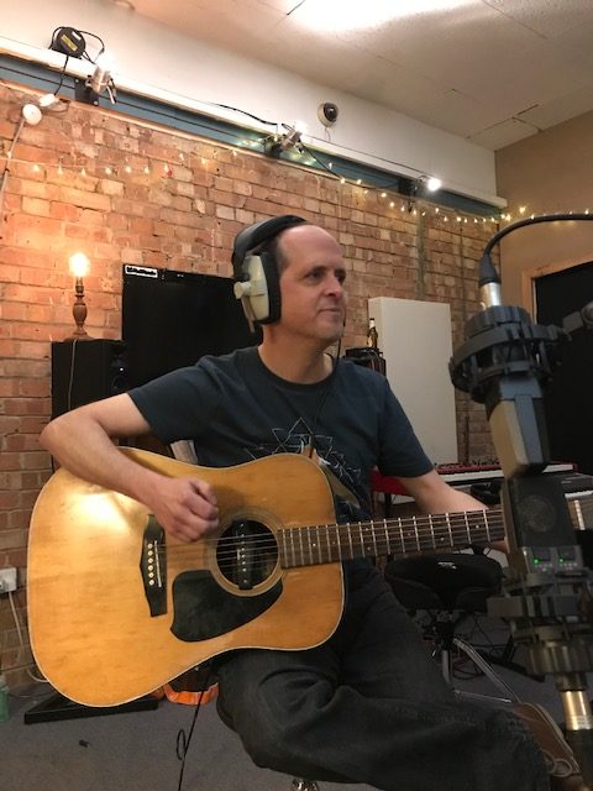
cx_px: 296
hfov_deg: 49.7
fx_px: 640
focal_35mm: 28
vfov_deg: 63.4
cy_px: 396
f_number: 1.8
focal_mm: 3.99
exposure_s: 1/4
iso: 100
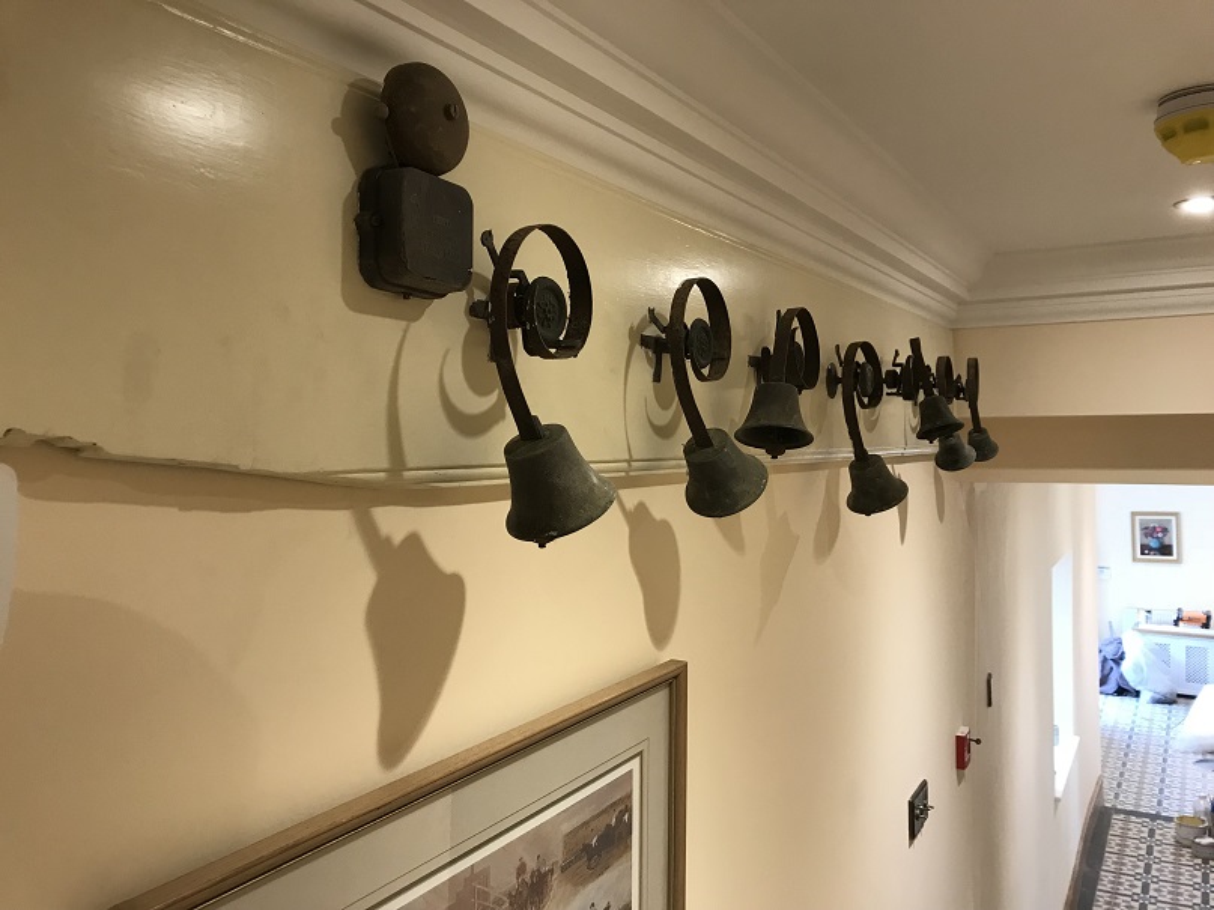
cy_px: 455
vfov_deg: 49.7
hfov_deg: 63.5
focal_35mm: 28
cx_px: 607
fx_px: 982
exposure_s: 1/20
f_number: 1.8
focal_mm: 3.99
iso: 32
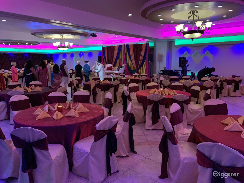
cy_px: 92
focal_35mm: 26
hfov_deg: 67.3
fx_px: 183
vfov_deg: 53.1
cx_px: 122
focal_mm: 4.25
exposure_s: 1/40
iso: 320
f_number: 1.8
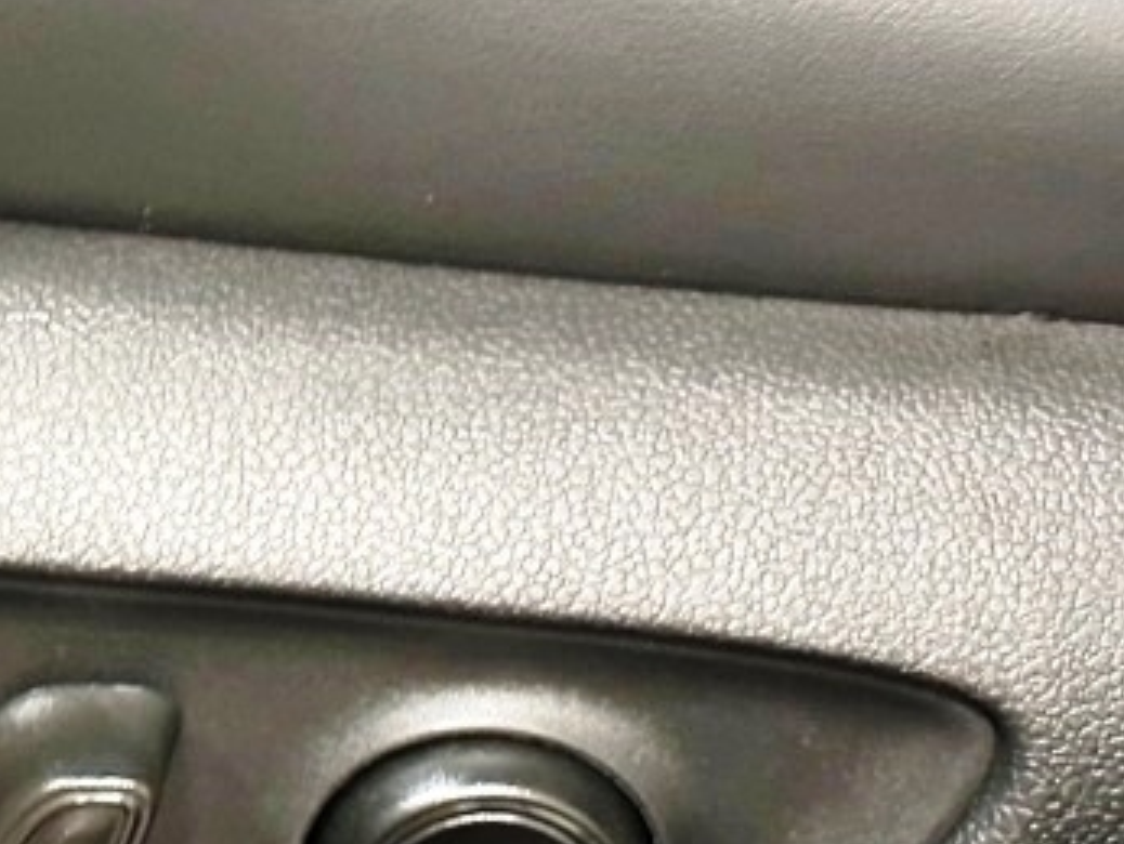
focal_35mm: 142
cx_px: 42
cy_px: 441
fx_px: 4614
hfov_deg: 13.7
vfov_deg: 10.5
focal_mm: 6.86
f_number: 1.78
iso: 640
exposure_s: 1/24
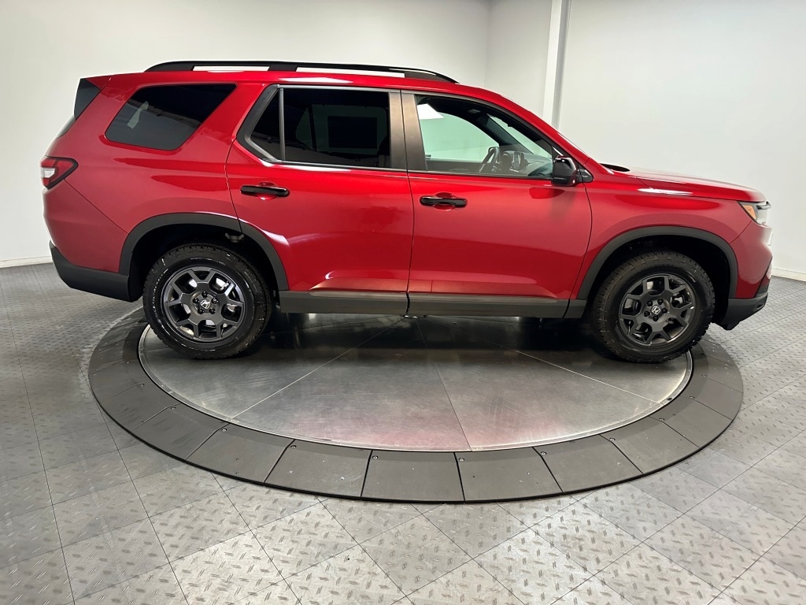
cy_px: 302
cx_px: 403
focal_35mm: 24
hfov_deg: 71.6
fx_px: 559
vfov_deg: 56.8
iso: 640
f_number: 1.78
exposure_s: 1/60
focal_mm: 6.86
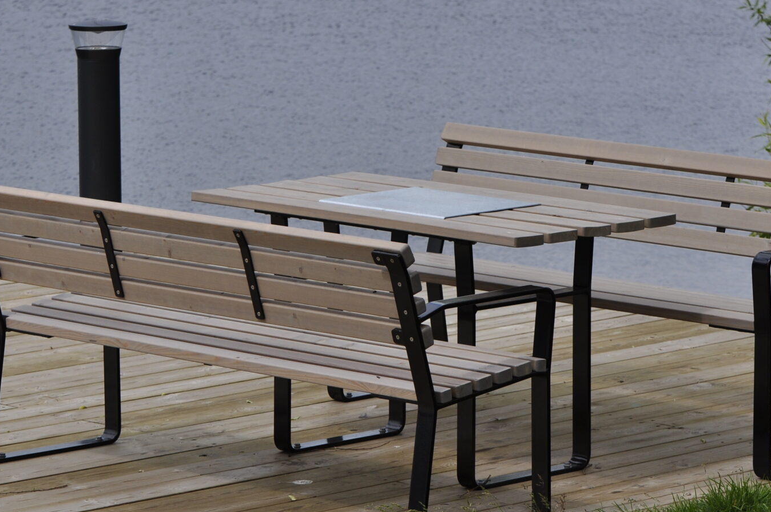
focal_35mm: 194
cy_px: 277
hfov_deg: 10.6
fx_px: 4144
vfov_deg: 7.1
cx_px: 480
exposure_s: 1/1000
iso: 200
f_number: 6.3
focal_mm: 85
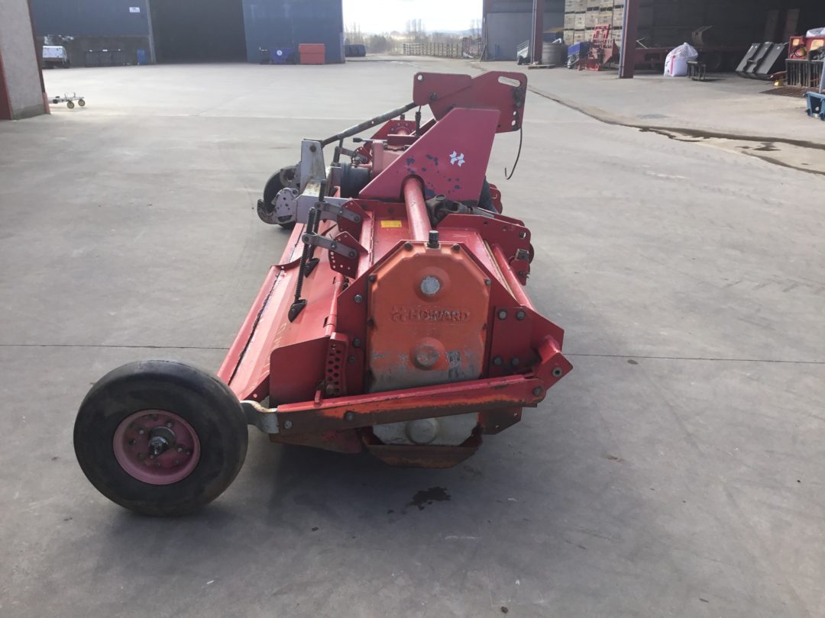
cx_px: 412
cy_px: 309
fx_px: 739
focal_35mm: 31
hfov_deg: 58.4
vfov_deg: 45.4
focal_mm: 3.3
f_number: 2.4
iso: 25
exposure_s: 1/382
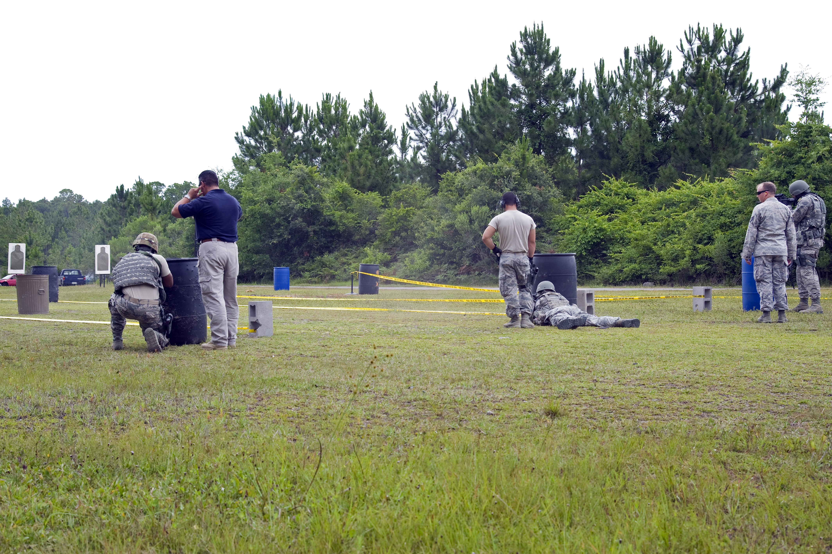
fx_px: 1155
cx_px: 416
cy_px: 277
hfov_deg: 39.6
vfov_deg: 27.0
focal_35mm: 50
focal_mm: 50
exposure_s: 1/100
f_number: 8
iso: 200
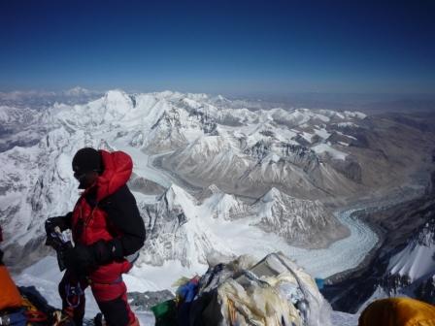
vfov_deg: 44.2
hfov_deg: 56.8
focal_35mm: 32
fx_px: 402
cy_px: 163
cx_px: 218
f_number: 7.1
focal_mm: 5.2
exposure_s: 1/800
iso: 100
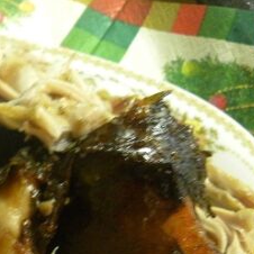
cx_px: -79
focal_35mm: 74
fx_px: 614
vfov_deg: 22.0
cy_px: 288
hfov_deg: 21.1
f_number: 2.8
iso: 333
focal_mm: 4.6
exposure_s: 1/8.2
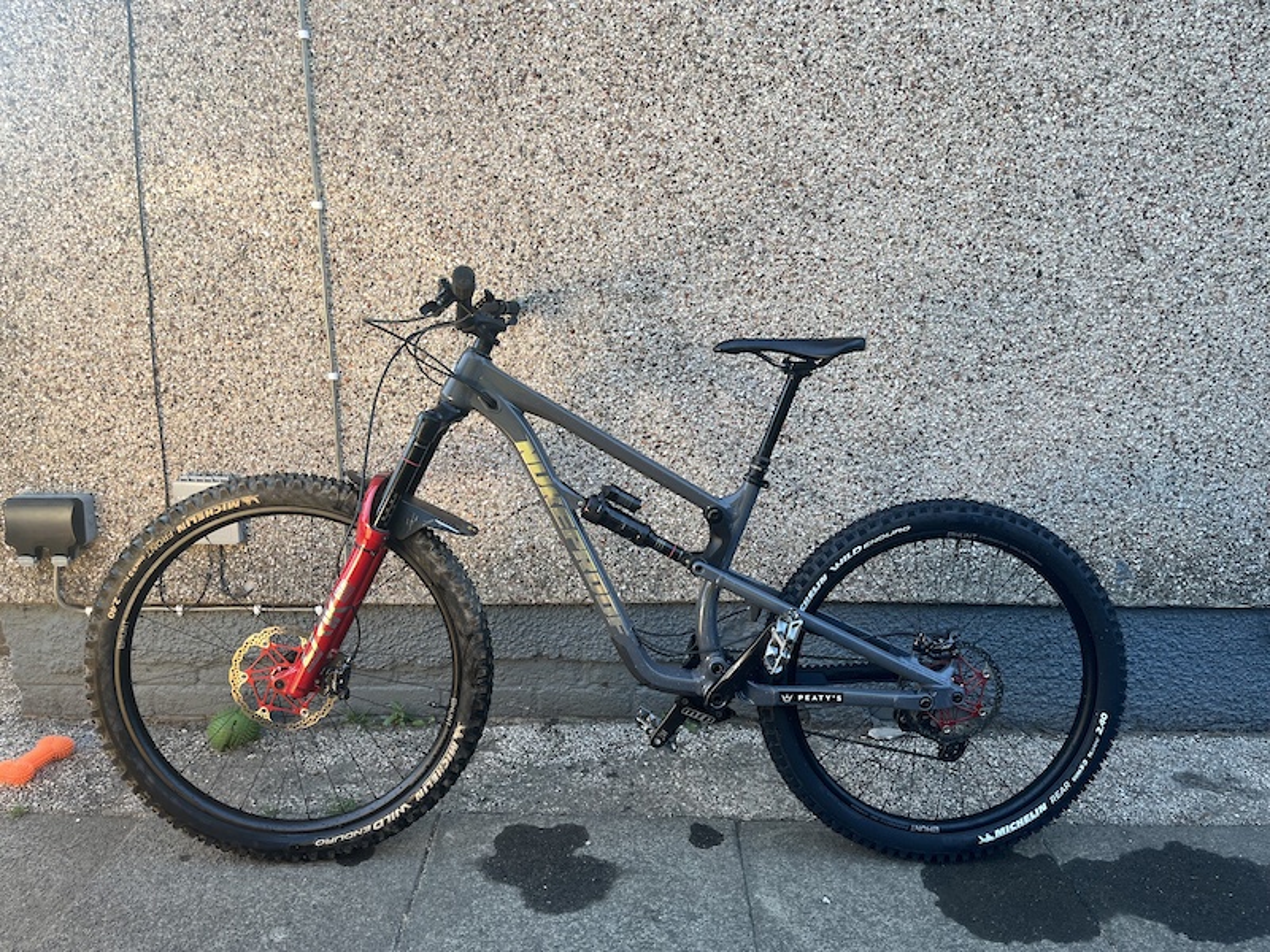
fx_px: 954
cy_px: 476
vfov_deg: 53.1
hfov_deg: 67.3
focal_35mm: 26
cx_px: 635
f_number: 1.6
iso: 32
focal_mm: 5.1
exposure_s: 1/151
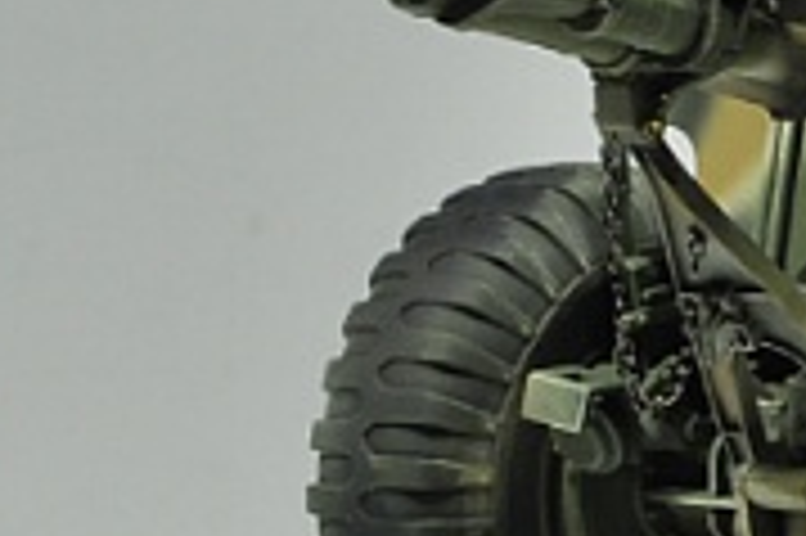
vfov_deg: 3.4
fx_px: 8880
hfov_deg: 5.1
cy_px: -198
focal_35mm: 397
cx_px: 1277
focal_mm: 50
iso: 320
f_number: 22
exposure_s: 1/5
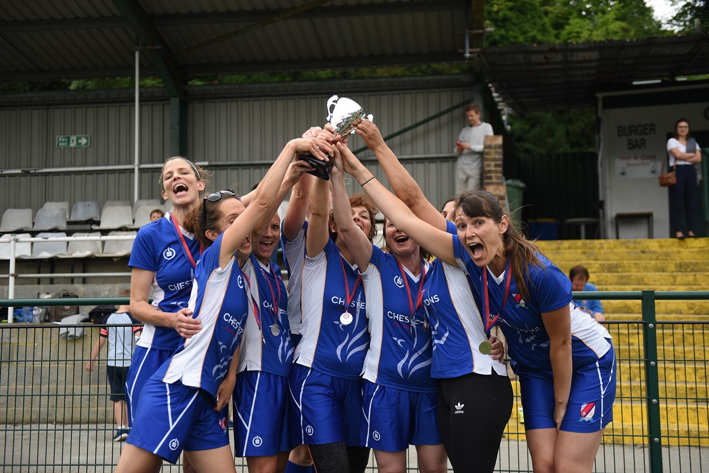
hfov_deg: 41.1
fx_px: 946
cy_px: 236
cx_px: 354
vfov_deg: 28.1
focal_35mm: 48
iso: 200
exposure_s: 1/1600
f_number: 2.8
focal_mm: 48
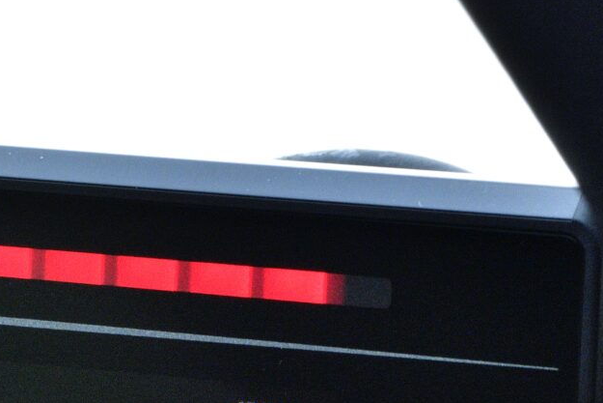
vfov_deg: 4.0
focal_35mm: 344
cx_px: 96
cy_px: 485
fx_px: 5763
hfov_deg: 6.0
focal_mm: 105
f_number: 32
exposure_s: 1/50
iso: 3200
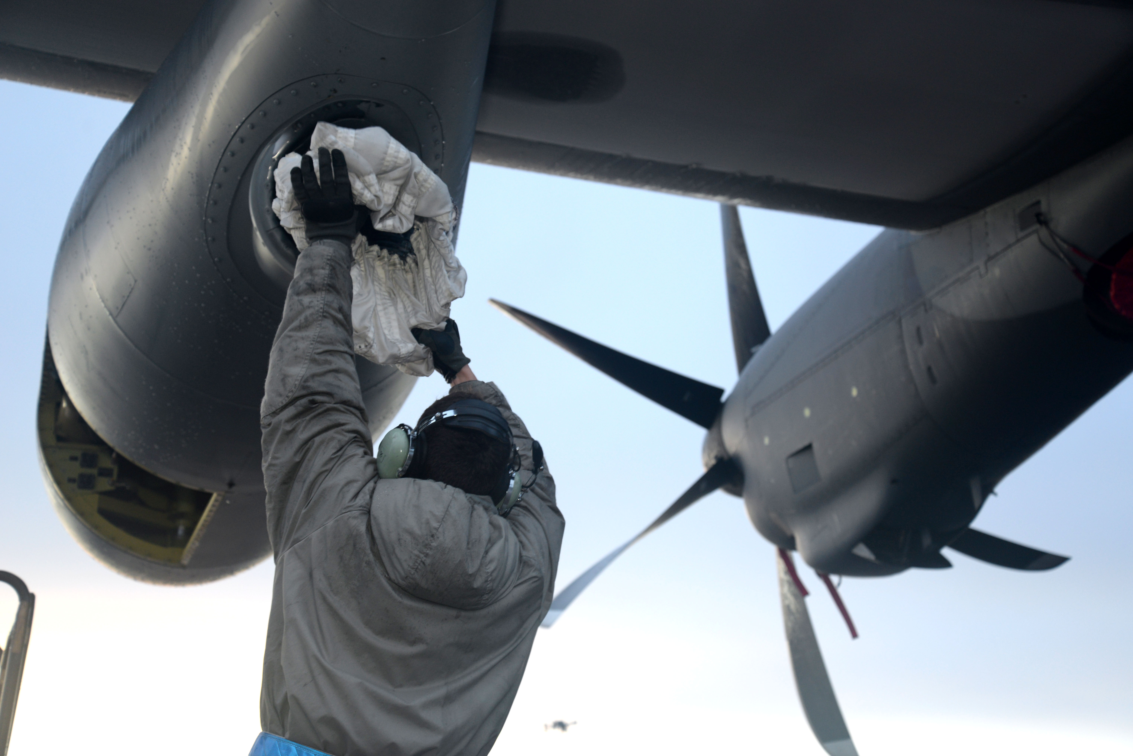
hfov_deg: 36.2
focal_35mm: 55
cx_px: 566
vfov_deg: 24.6
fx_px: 1732
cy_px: 378
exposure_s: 1/100
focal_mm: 55
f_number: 5
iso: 500
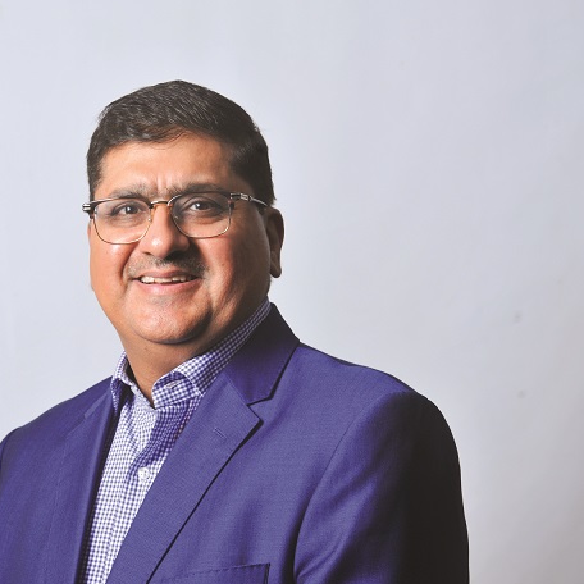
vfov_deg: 9.8
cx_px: 154
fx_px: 3417
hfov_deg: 9.8
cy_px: 326
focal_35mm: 179
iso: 200
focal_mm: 125
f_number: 9
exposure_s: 1/160
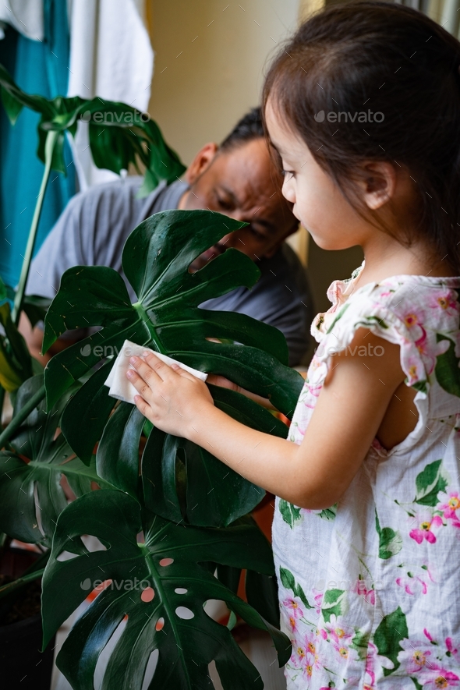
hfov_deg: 27.0
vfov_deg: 39.6
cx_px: 230
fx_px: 958
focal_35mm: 50
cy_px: 345
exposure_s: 1/160
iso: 250
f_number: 4
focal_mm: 50
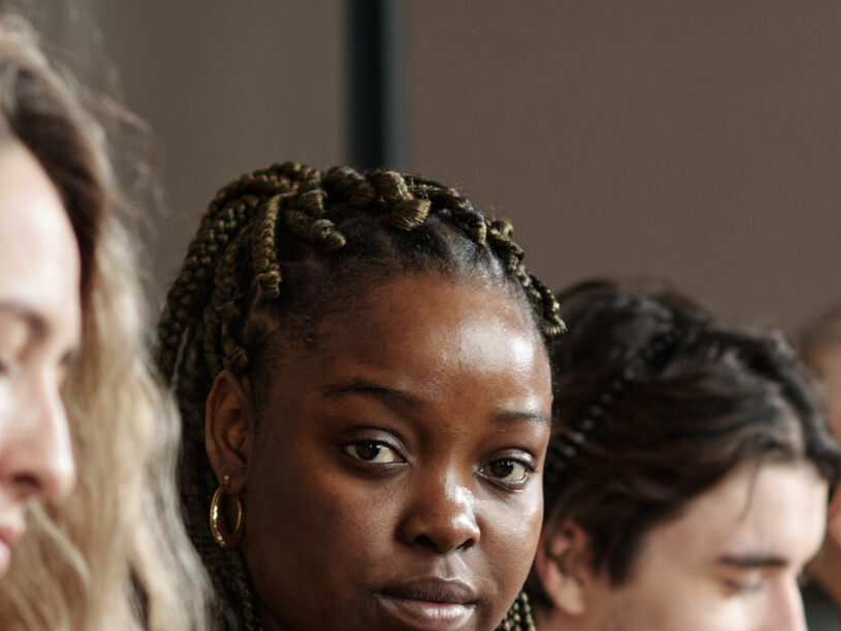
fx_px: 6267
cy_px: 640
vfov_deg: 5.7
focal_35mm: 258
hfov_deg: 7.7
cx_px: 488
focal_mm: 85
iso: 640
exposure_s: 1/200
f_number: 2.5
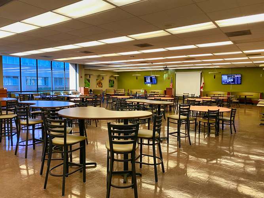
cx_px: 132
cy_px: 99
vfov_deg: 53.0
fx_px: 198
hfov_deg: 67.3
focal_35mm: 26
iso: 100
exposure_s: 1/60
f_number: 1.8
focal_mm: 4.25
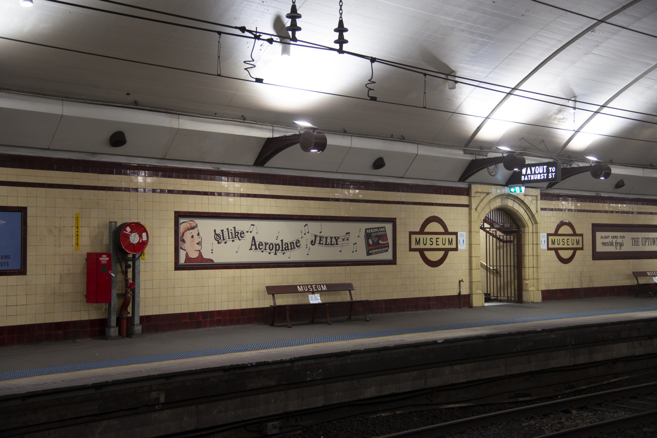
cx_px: 328
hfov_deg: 39.6
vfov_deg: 27.0
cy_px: 219
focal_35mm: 50
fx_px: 913
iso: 800
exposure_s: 1/30
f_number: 4
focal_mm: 50
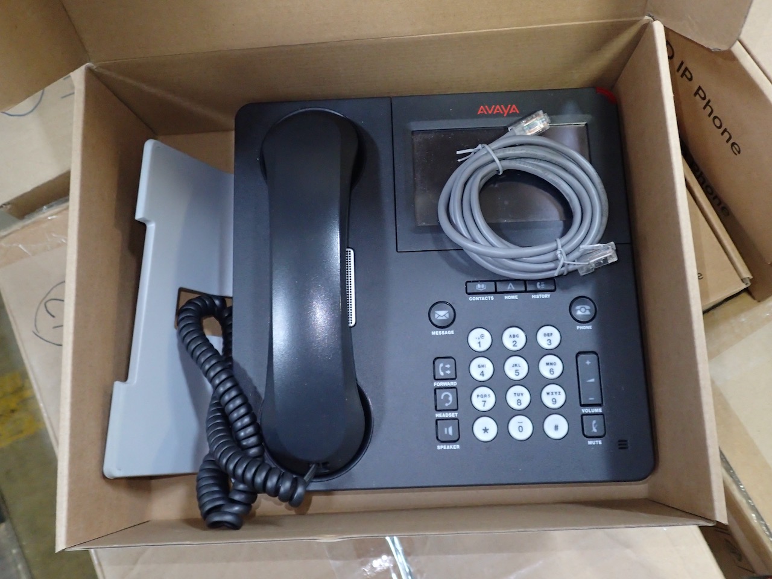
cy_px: 290
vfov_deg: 46.8
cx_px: 386
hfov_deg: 60.0
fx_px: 669
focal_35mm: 30
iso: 500
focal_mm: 5.5
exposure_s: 1/30
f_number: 2.3
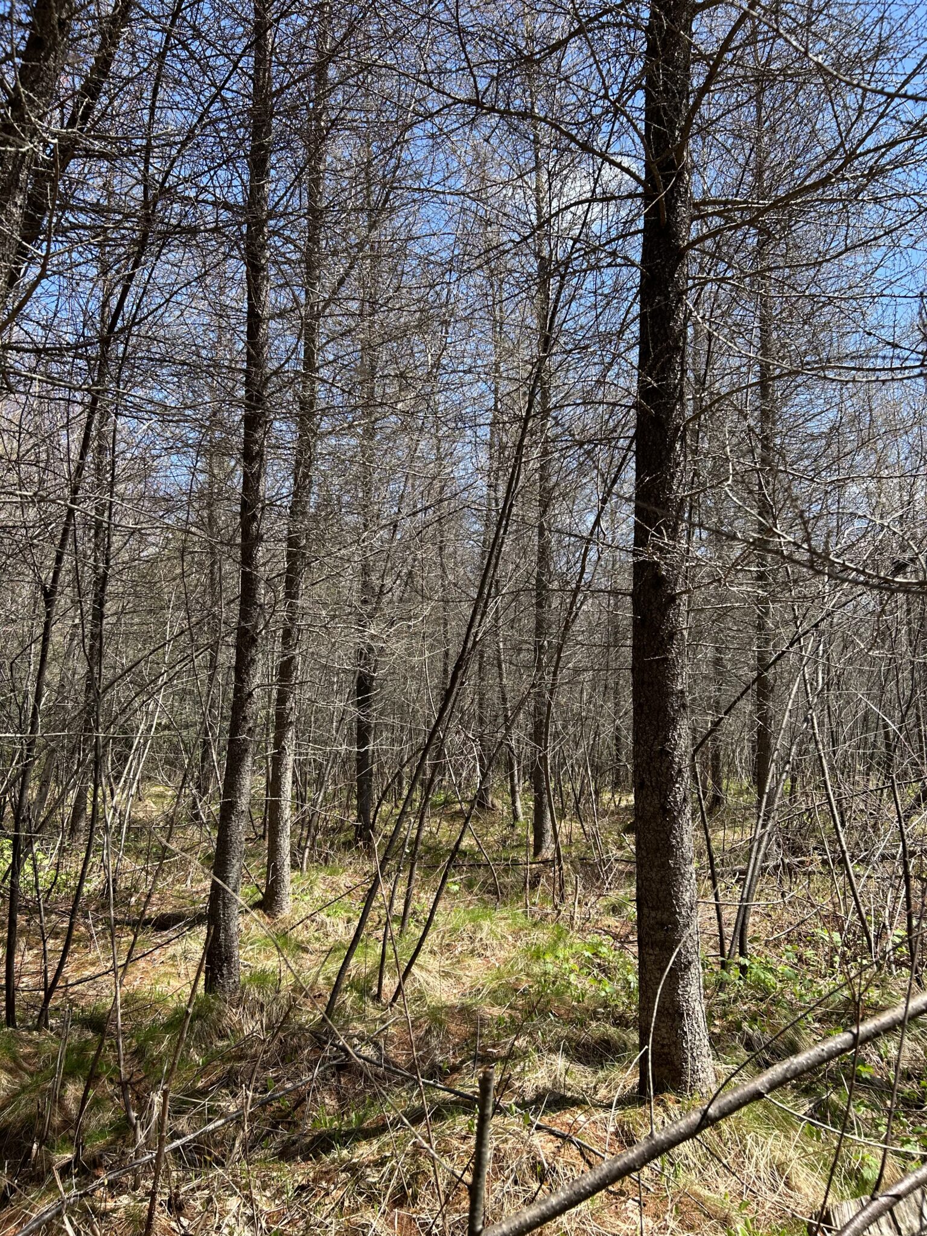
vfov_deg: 67.3
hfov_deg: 53.1
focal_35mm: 26
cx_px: 464
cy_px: 618
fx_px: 928
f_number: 1.5
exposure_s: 1/1395
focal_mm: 5.7
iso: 50
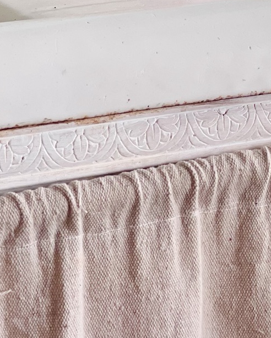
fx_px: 2035
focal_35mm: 203
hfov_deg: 7.6
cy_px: -200
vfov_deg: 9.2
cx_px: 249
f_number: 2.2
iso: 40
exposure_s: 1/121
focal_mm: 7.5
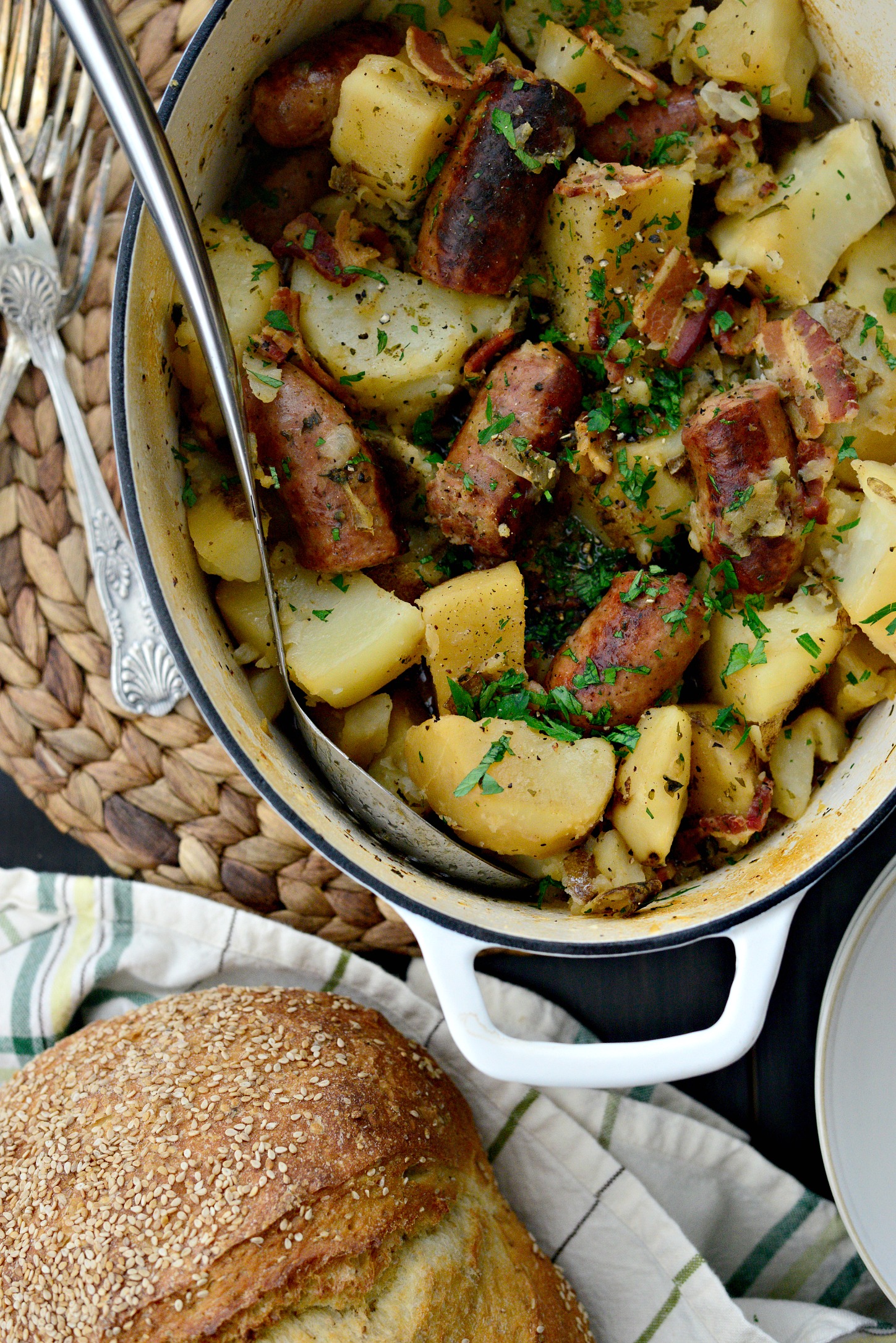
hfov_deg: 27.0
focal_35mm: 50
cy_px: 672
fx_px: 1865
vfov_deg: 39.6
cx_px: 448
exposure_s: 1/400
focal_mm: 50
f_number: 4.5
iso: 2500
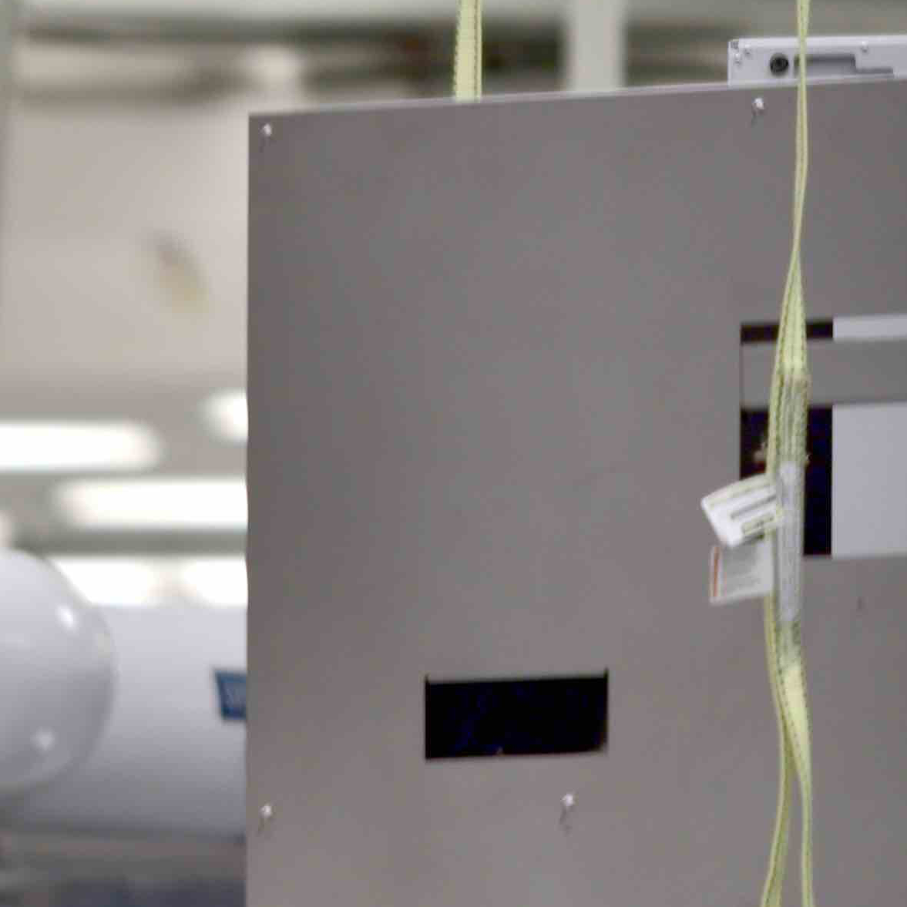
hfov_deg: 1.6
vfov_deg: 1.6
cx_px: -1283
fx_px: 31511
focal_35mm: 1063
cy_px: 1811
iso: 125
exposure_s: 1/30
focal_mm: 200
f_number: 2.8
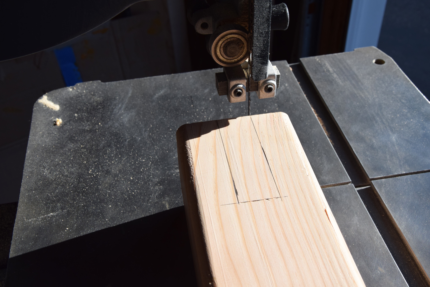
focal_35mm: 45
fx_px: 537
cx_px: 215
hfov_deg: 43.6
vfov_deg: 29.9
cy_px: 144
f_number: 11
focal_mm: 30
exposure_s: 1/250
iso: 320
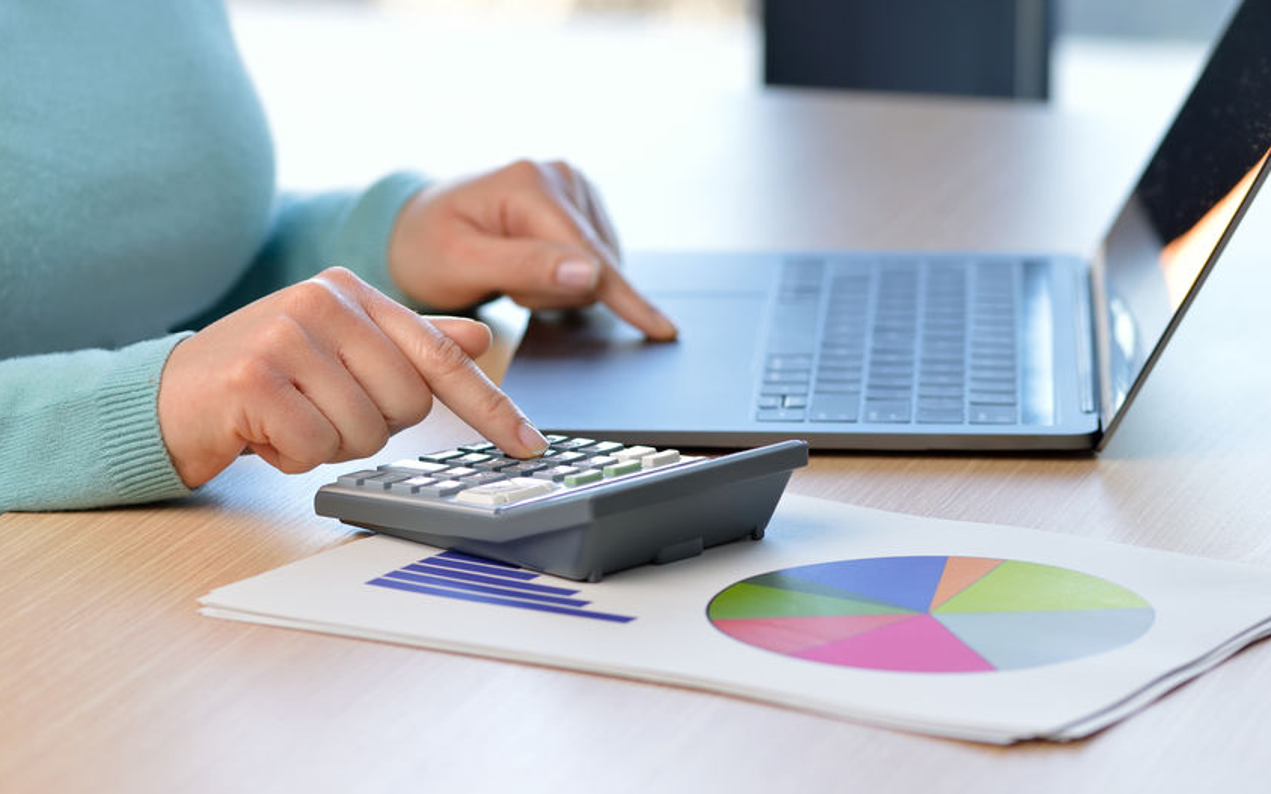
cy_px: 404
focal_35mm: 162
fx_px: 5595
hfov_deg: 13.0
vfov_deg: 8.1
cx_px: 634
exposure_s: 1/100
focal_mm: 105
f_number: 4.5
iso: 200
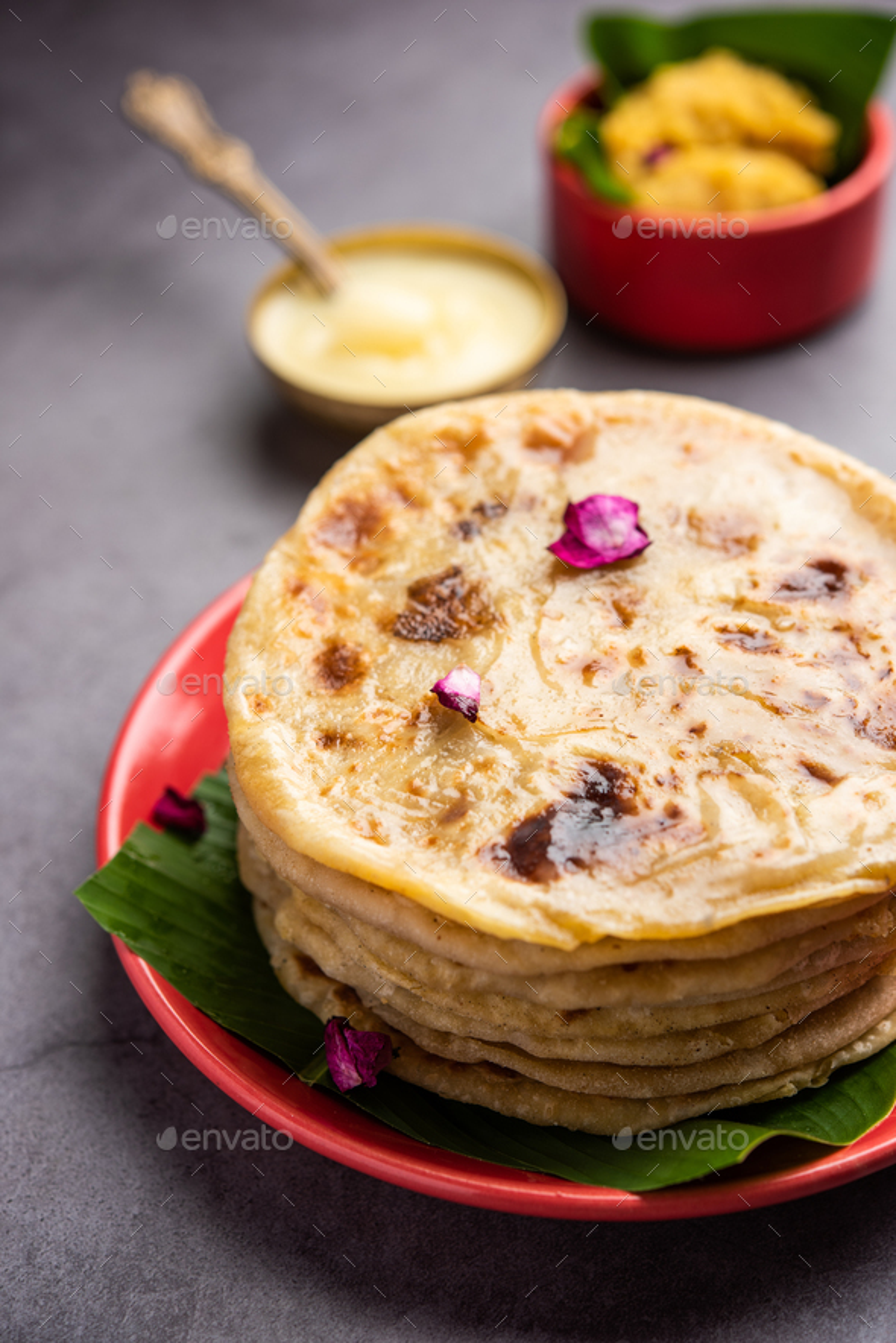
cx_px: 448
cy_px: 672
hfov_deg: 22.6
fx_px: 2238
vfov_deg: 33.4
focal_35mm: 60
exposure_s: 1/125
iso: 100
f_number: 5
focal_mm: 60
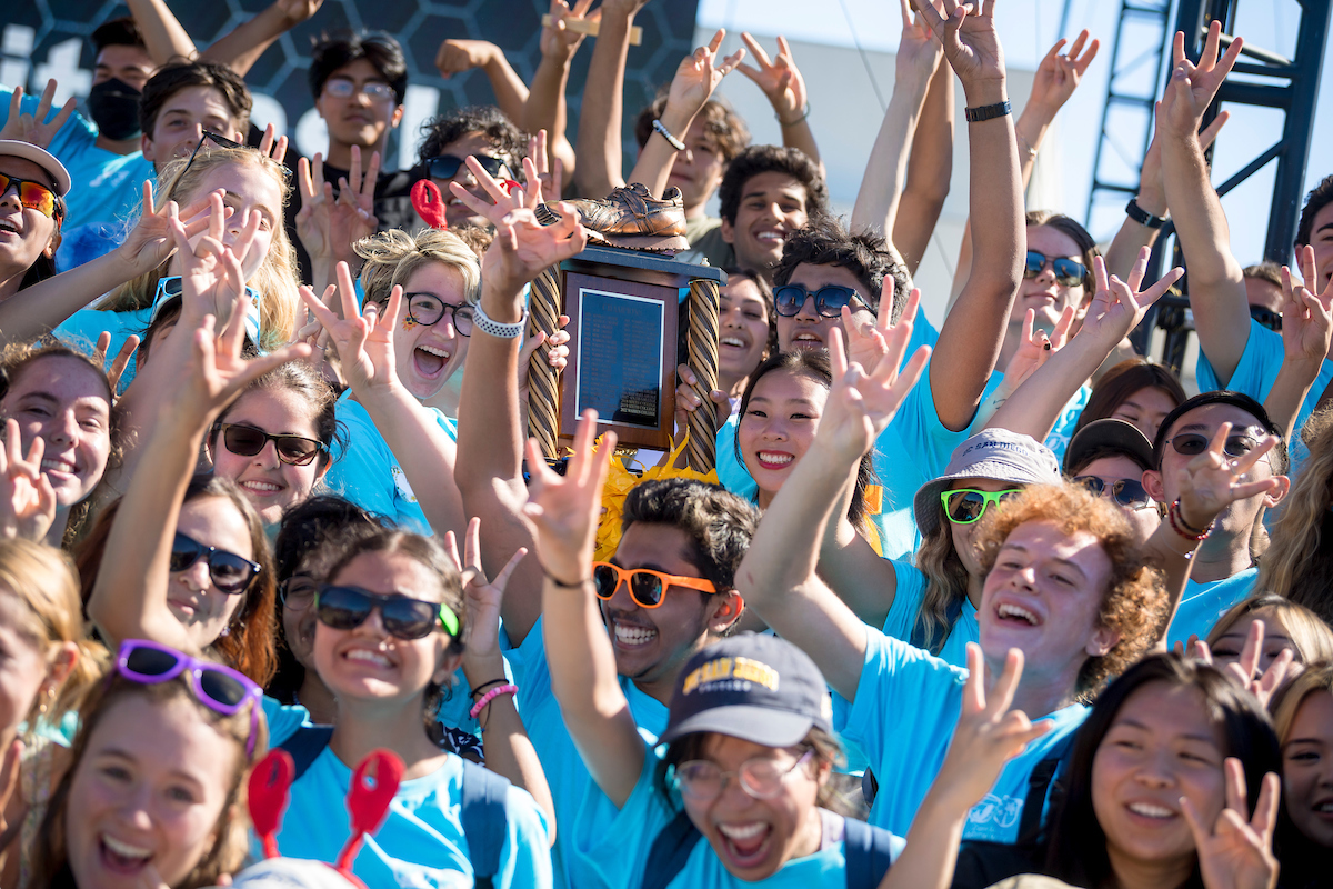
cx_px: 666
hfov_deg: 20.4
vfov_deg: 13.7
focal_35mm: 100
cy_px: 444
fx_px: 3702
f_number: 4
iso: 200
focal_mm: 100
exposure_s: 1/1000
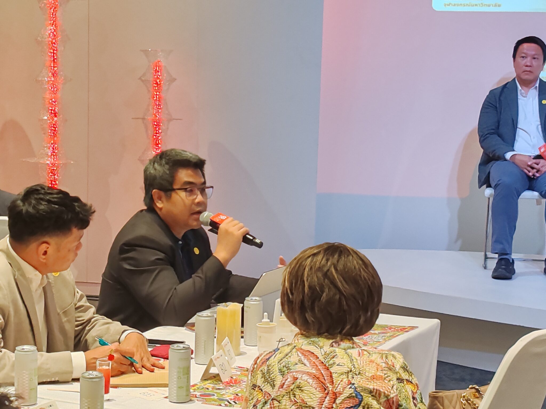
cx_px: 273
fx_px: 1404
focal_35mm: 89
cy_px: 204
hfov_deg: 22.0
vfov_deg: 16.6
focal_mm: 6.12
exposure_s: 1/50
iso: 800
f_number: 1.9
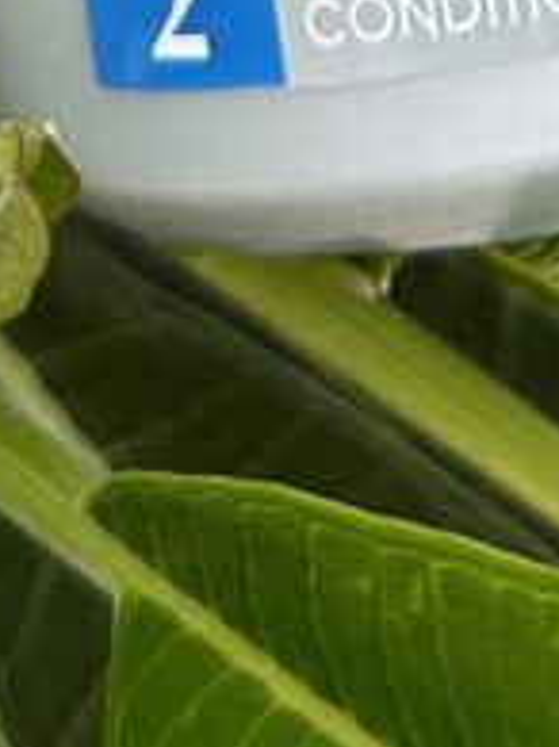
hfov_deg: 8.6
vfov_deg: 10.0
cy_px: -1061
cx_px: 325
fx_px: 3729
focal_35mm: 173
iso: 80
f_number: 1.78
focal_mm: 6.86
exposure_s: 1/816
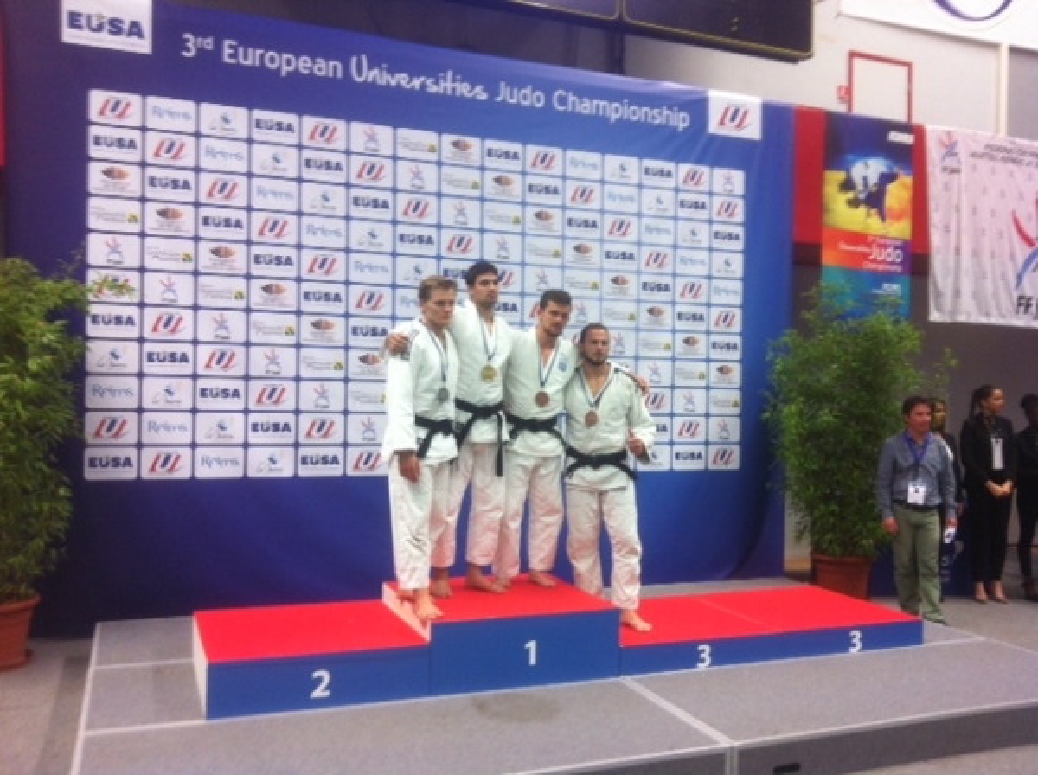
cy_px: 388
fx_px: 1048
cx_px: 519
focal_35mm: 35
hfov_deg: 52.7
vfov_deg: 40.6
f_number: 2.8
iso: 80
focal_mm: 3.85
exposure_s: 1/15
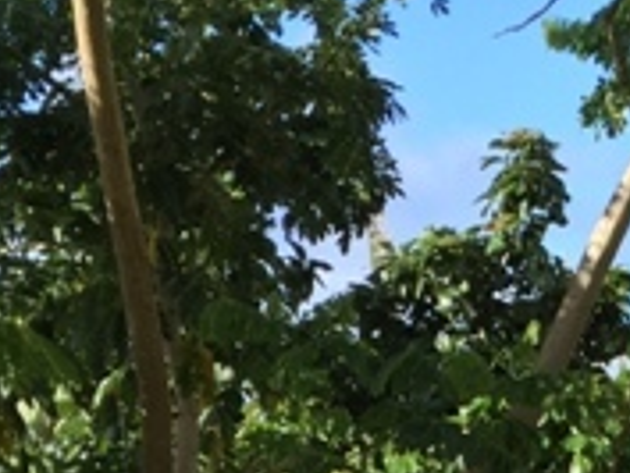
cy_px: 1056
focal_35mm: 131
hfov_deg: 14.5
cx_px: 769
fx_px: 2386
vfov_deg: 10.1
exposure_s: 1/989
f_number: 2.2
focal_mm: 4.15
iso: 32
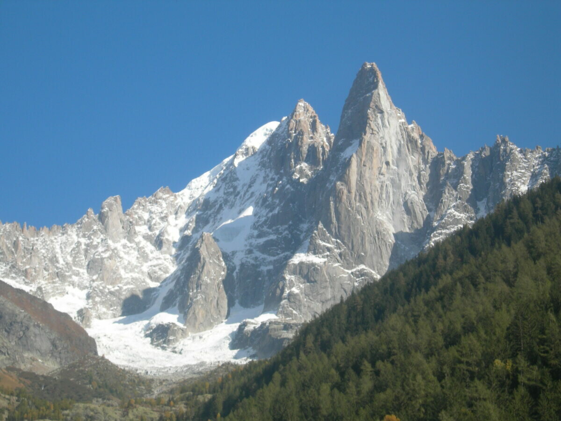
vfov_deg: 13.1
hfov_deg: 17.4
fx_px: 1831
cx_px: 280
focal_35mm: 113
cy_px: 210
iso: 50
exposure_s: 1/150
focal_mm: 23.4
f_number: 8.2
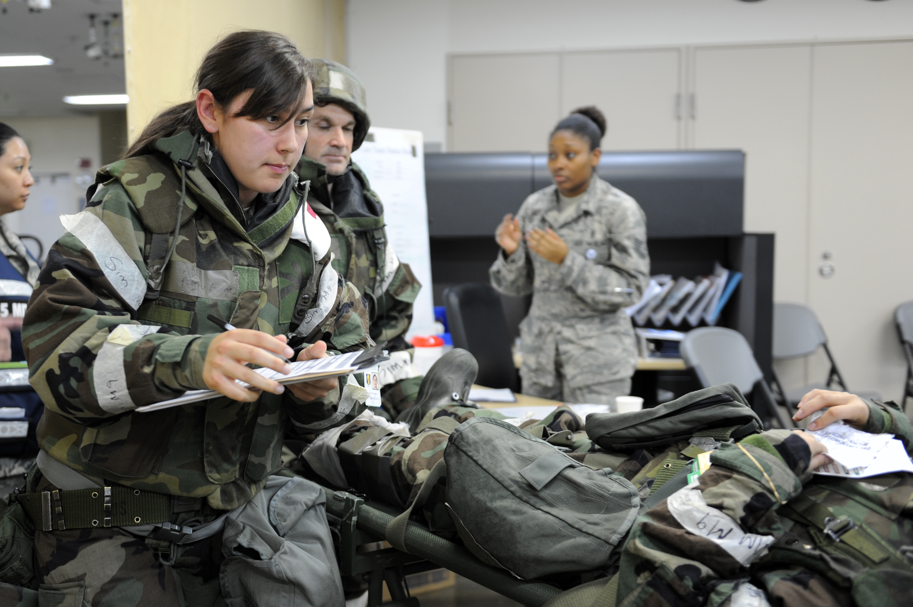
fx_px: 912
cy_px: 304
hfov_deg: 53.2
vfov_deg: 36.8
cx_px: 456
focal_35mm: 36
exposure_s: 1/60
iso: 640
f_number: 2.8
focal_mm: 36
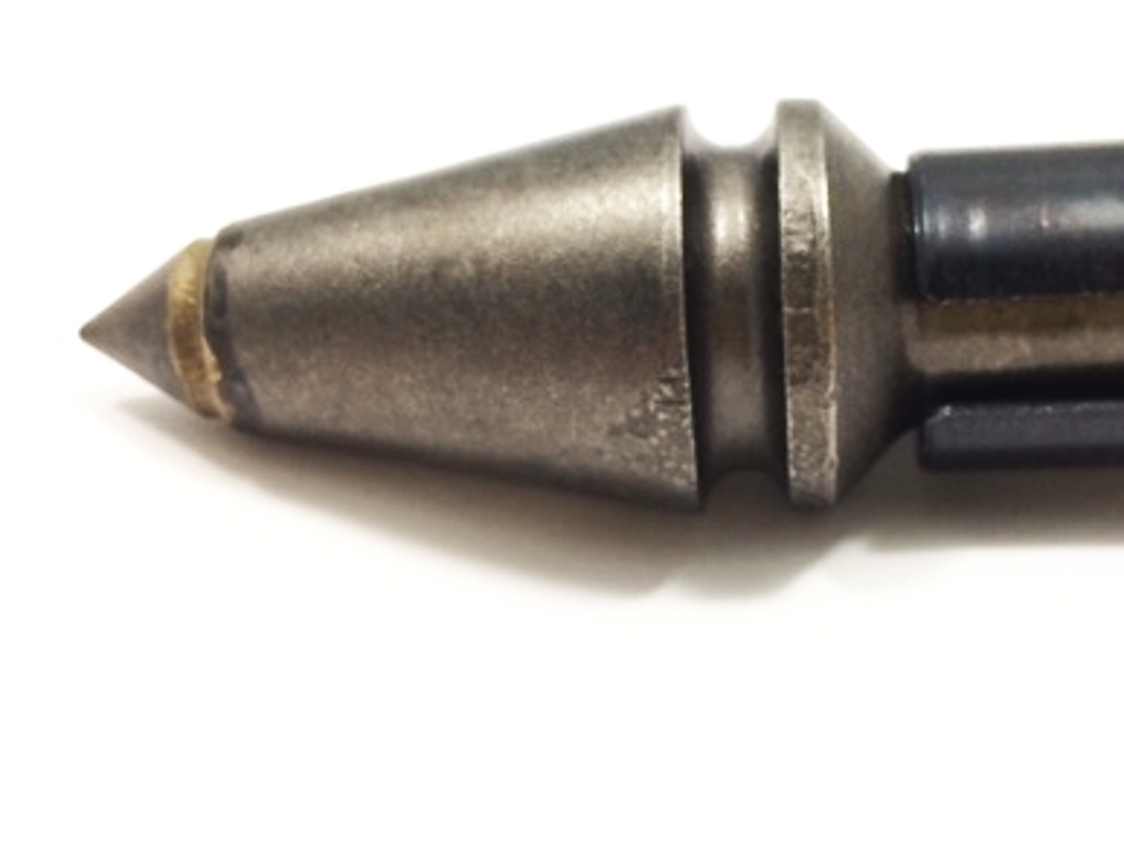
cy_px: 360
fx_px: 1558
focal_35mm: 48
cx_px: 685
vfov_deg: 30.2
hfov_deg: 39.5
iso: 50
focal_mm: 4.15
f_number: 2.2
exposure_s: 1/30
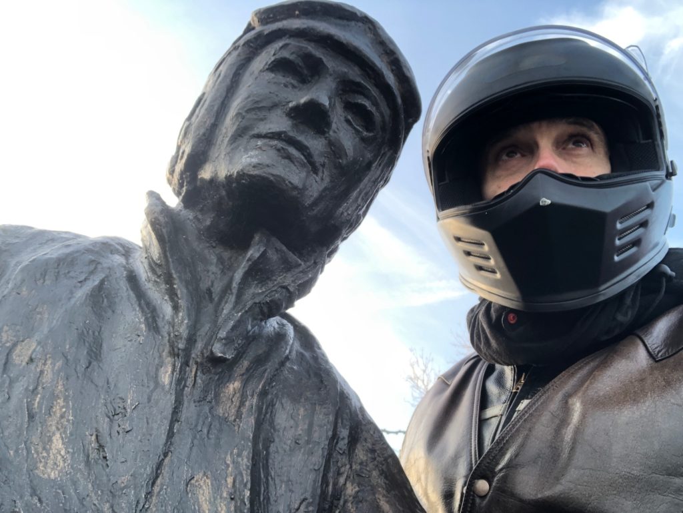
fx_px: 632
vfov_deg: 44.2
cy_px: 256
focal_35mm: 32
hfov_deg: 56.8
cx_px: 342
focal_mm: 2.87
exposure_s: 1/120
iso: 50
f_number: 2.2
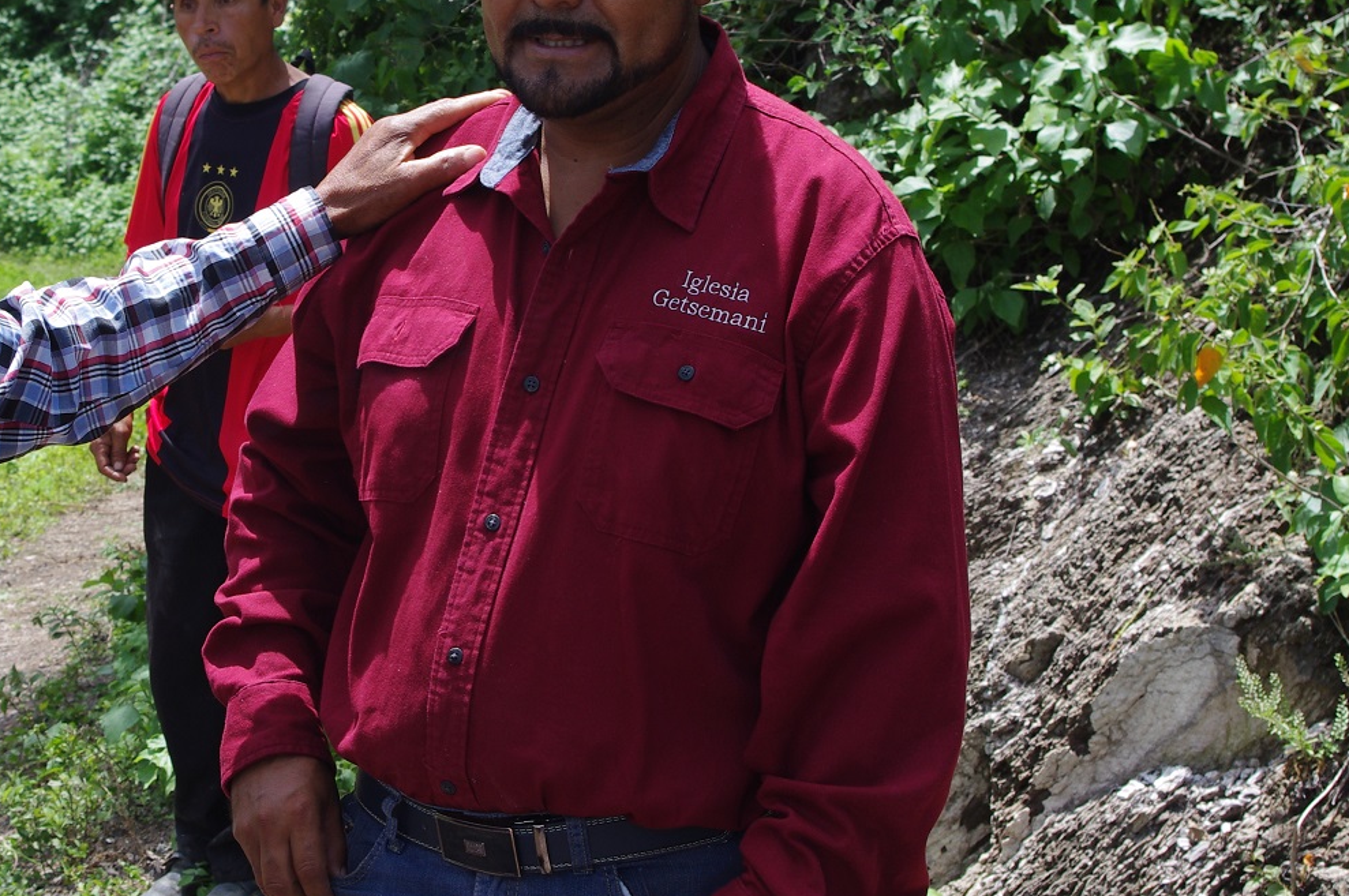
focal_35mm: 85
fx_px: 3181
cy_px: 318
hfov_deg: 23.6
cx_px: 258
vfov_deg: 16.0
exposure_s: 1/250
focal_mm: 32.5
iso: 200
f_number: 6.3
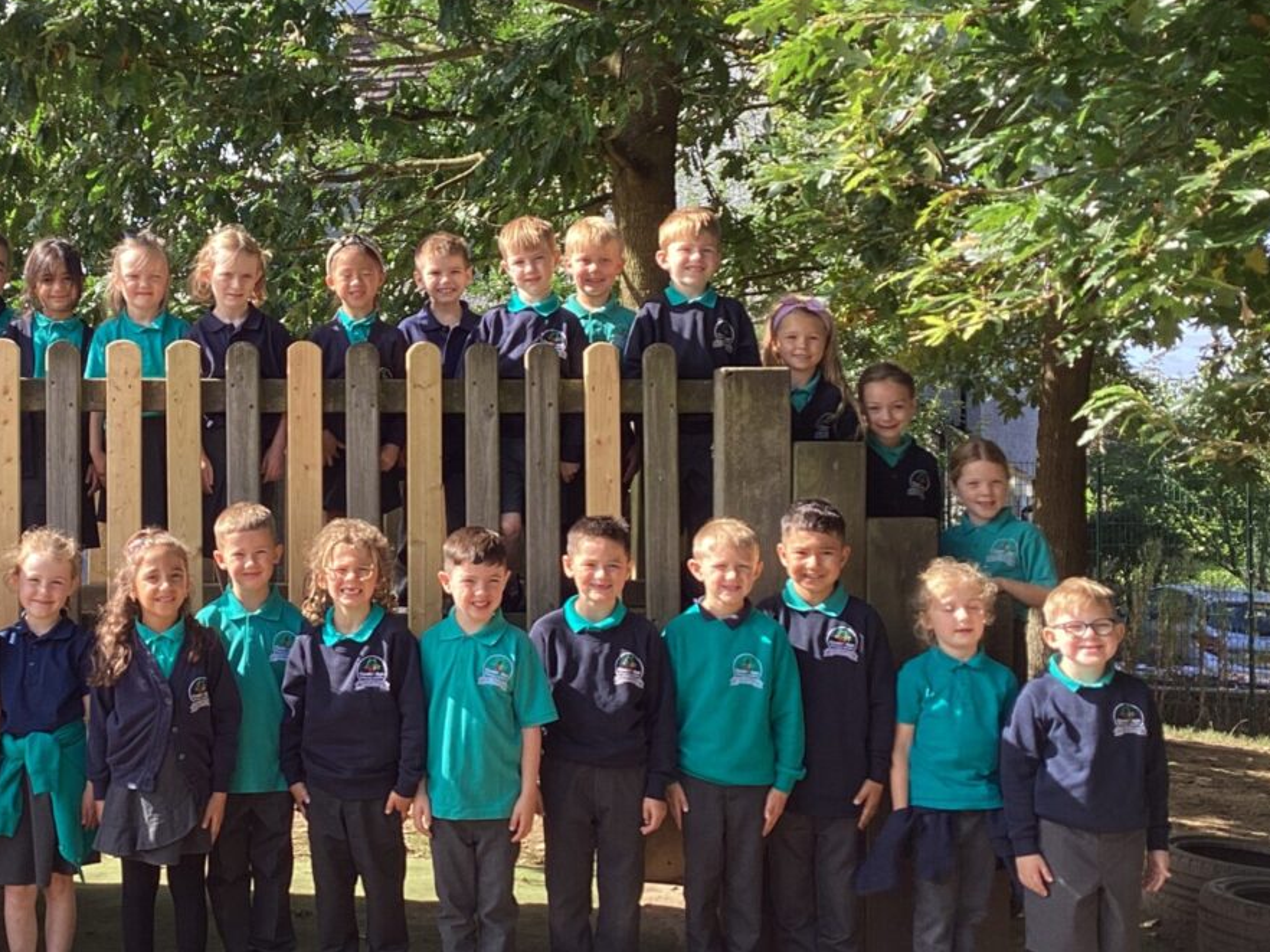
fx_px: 1761
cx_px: 328
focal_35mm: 48
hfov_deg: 38.7
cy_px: 423
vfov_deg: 30.2
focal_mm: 3.3
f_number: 2.4
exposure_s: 1/189
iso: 25
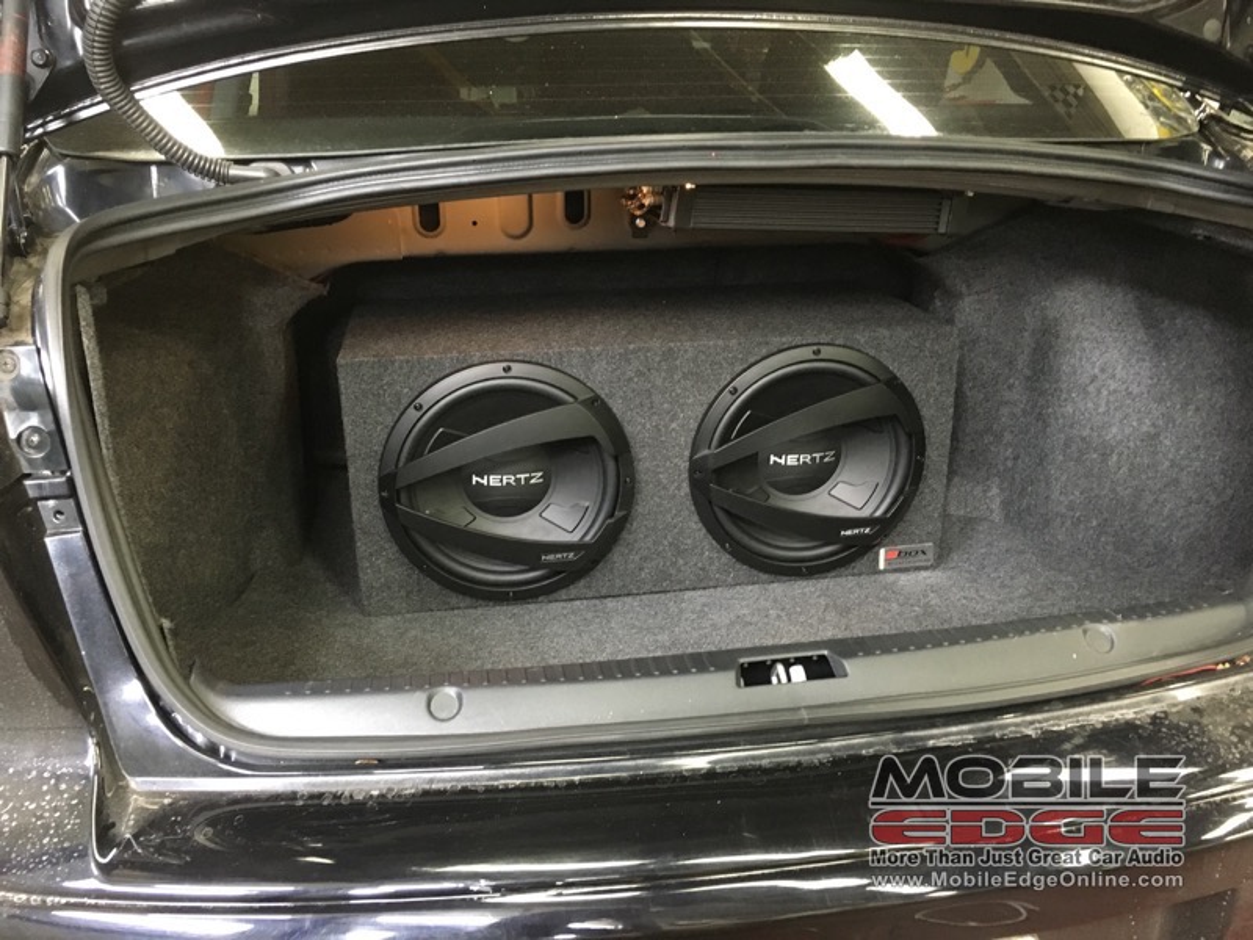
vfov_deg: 48.2
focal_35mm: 29
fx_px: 1050
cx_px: 626
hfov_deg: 61.7
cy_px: 470
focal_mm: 4.15
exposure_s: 1/15
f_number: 2.2
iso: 200
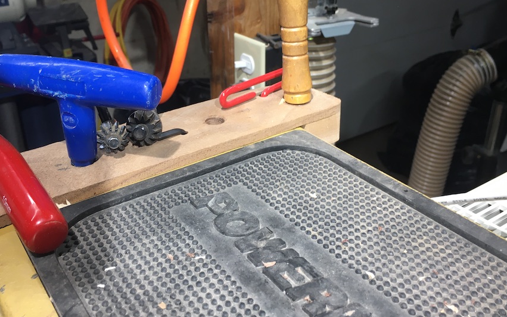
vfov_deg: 34.3
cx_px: 238
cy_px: 120
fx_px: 511
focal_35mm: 37
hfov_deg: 52.7
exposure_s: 1/40
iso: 25
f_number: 2.2
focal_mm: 4.15
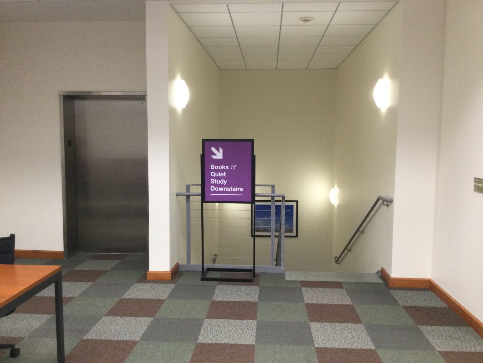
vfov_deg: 45.4
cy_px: 182
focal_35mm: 31
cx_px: 242
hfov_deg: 58.4
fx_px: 433
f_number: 2.4
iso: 80
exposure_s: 1/30
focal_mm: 3.3
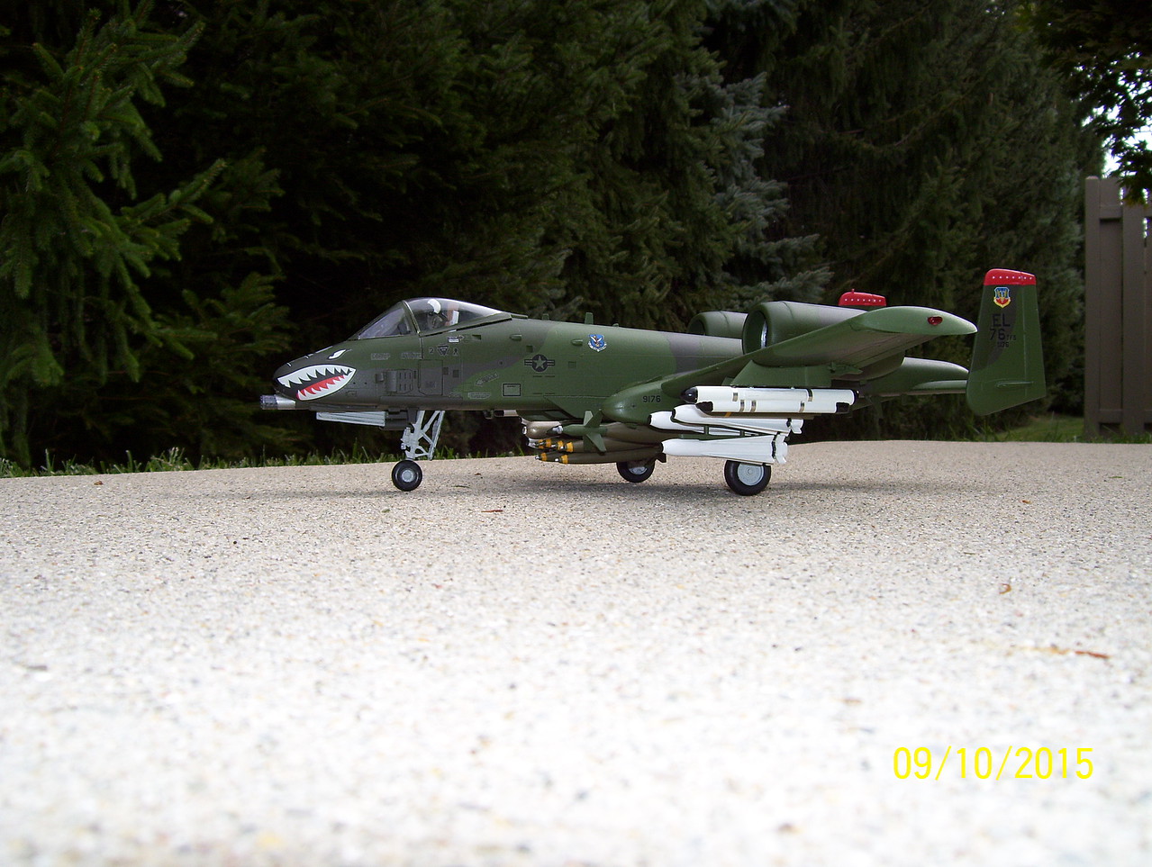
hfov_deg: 51.3
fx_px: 1200
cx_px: 576
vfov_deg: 39.7
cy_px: 434
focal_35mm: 36
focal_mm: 6
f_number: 4.8
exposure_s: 1/250
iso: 80
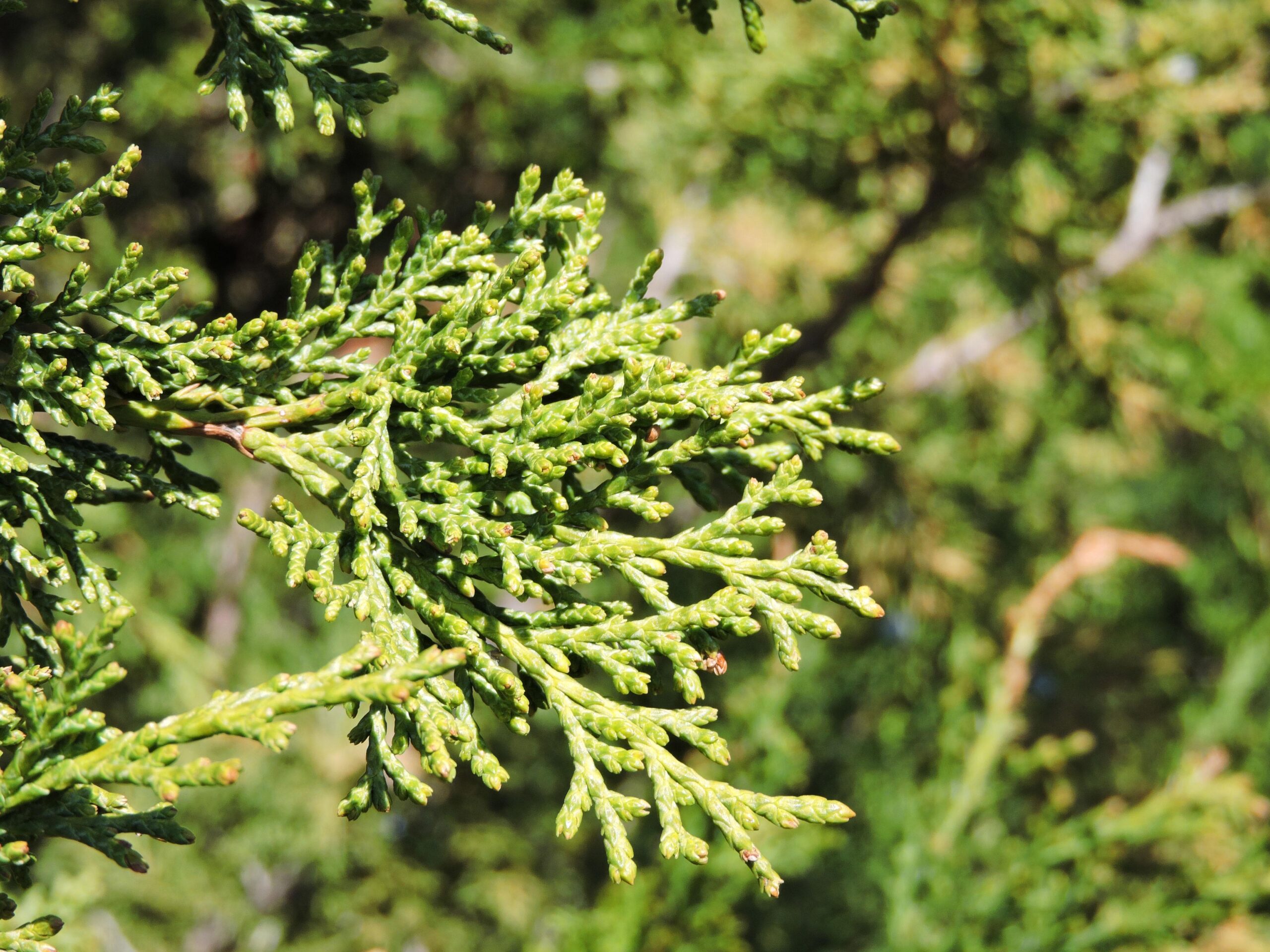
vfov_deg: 17.4
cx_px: 635
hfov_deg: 23.0
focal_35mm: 85
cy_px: 476
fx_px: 3119
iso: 100
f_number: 4.5
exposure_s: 1/400
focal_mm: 15.2
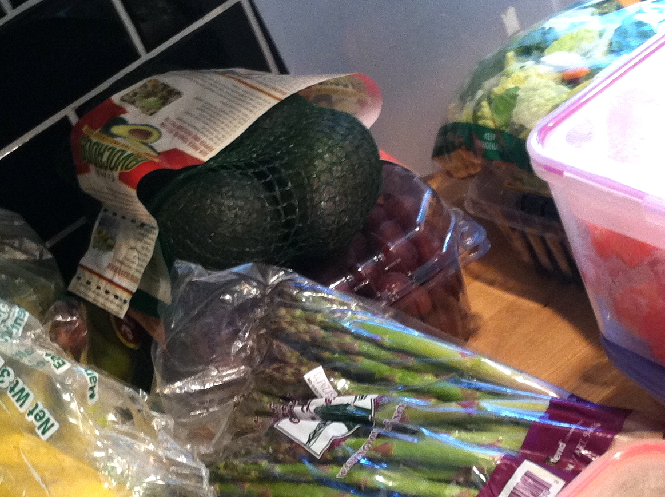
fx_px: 1496
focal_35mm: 78
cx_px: 299
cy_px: 379
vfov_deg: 18.7
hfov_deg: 25.0
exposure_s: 1/15
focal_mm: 3.85
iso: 200
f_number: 2.8
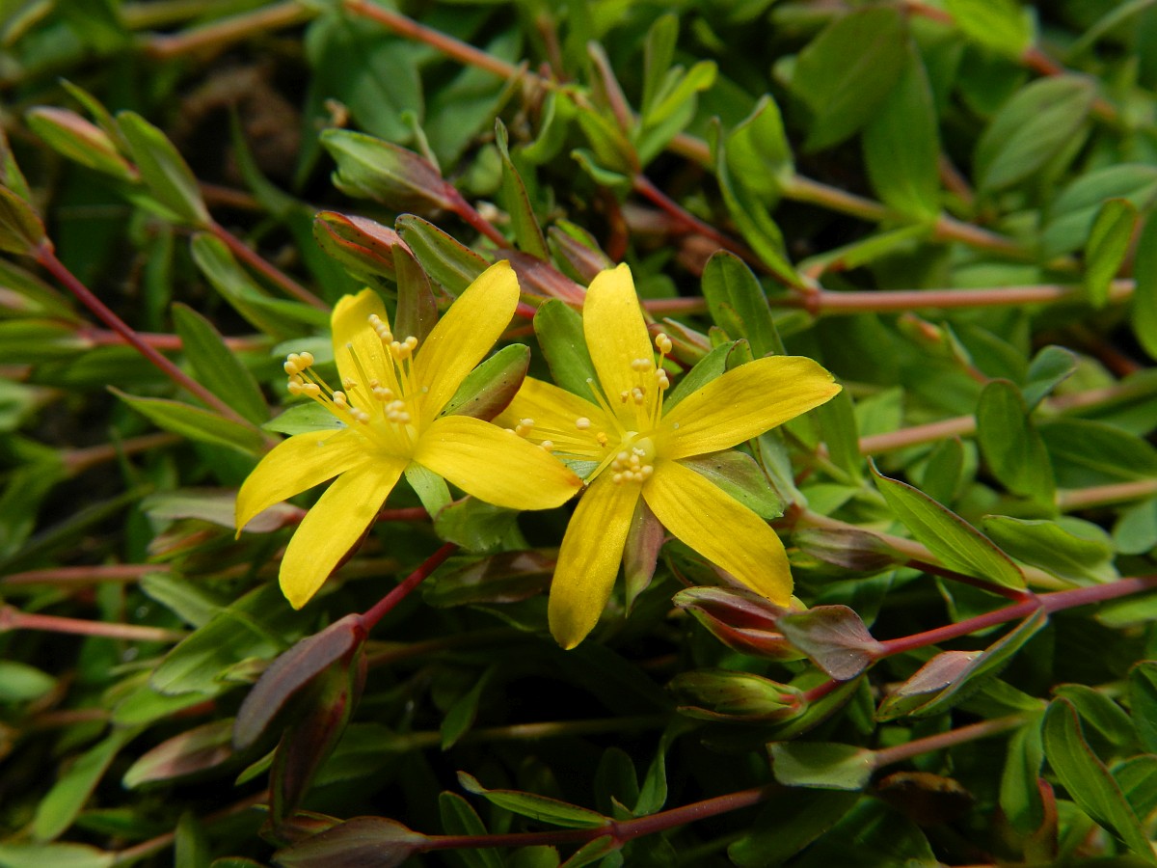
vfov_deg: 44.2
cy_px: 434
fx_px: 1070
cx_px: 578
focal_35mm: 32
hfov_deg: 56.8
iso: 160
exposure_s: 1/800
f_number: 3.7
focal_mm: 5.6
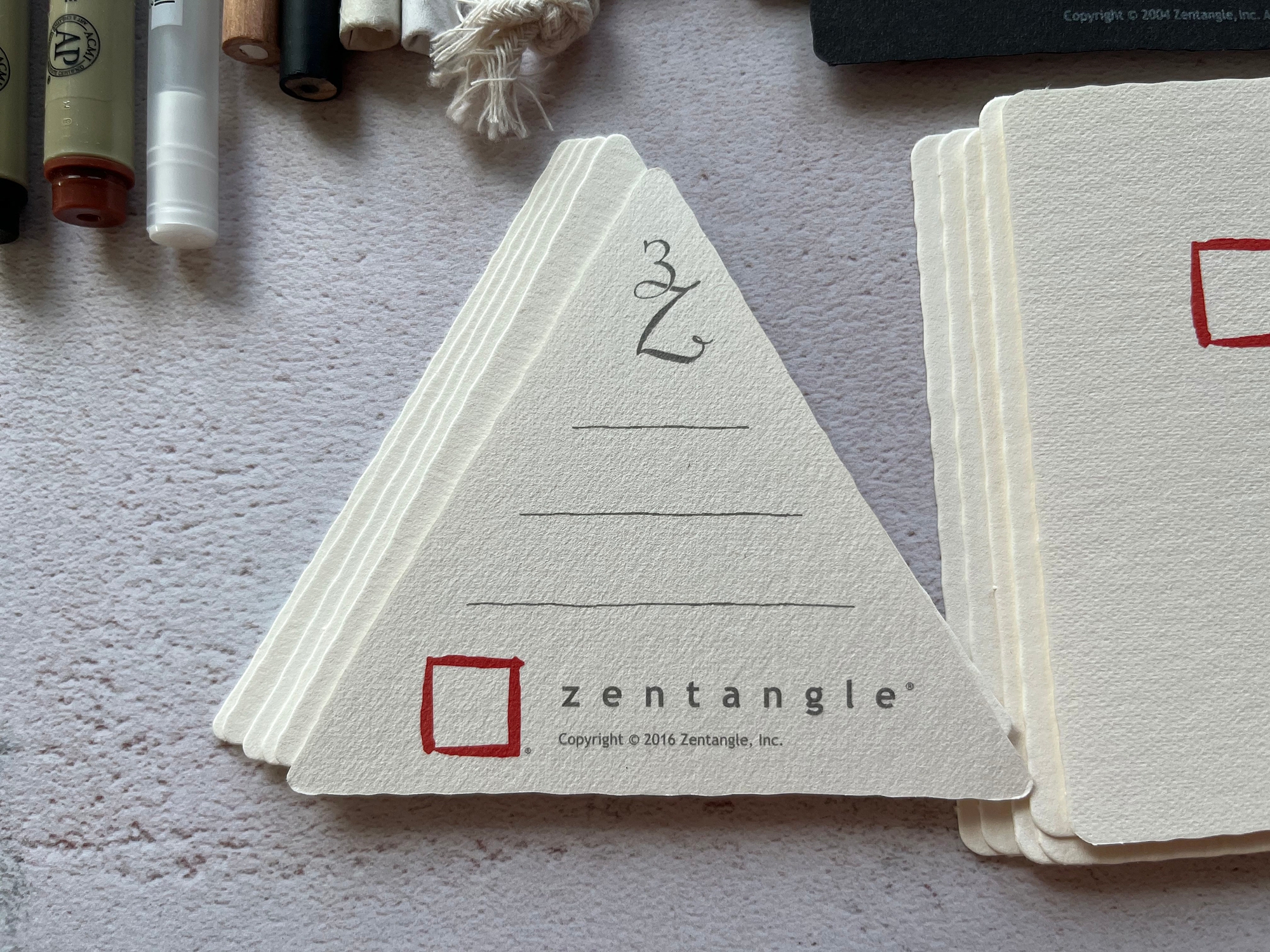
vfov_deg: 53.1
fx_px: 954
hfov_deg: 67.3
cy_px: 476
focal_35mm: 26
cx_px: 635
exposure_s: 1/267
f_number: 1.6
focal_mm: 5.1
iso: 40
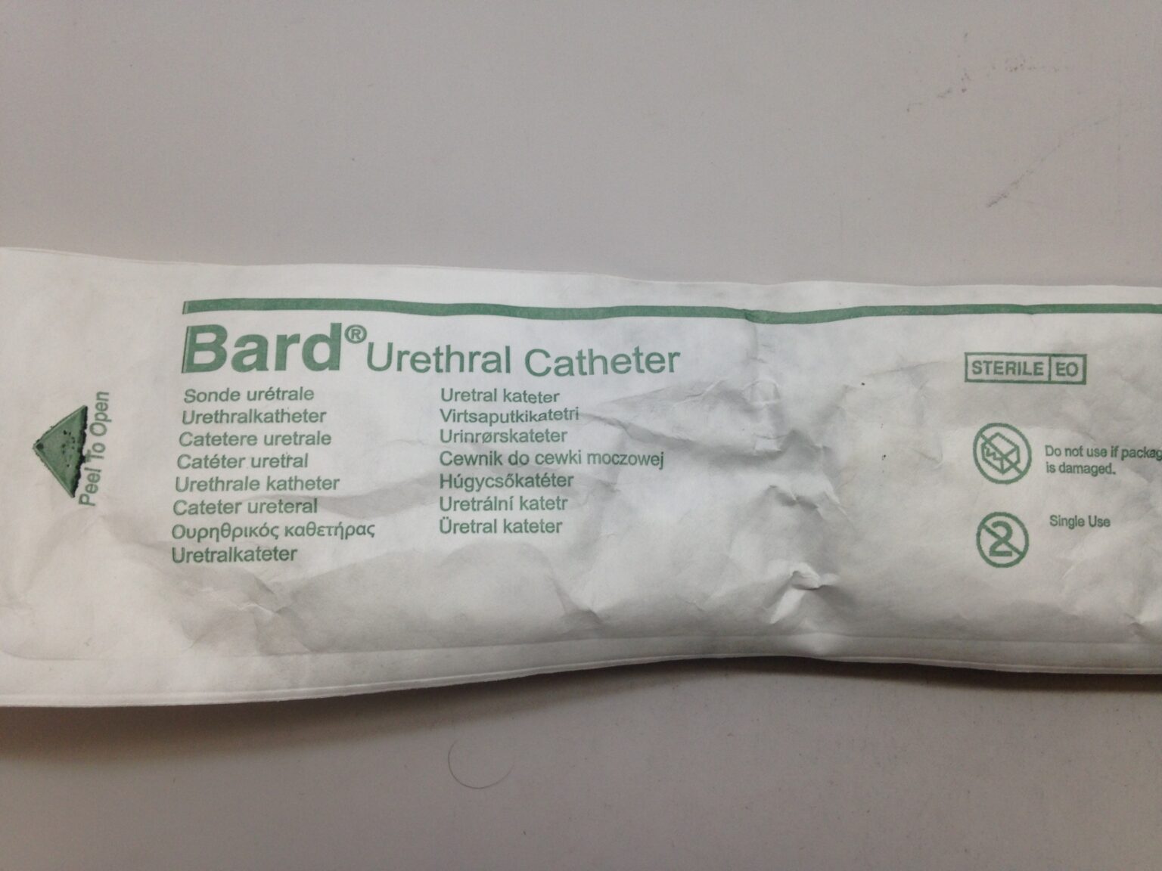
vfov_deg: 42.9
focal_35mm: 33
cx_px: 581
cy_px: 436
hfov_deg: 55.4
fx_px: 1108
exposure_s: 1/60
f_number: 2.4
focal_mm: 4.12
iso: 50
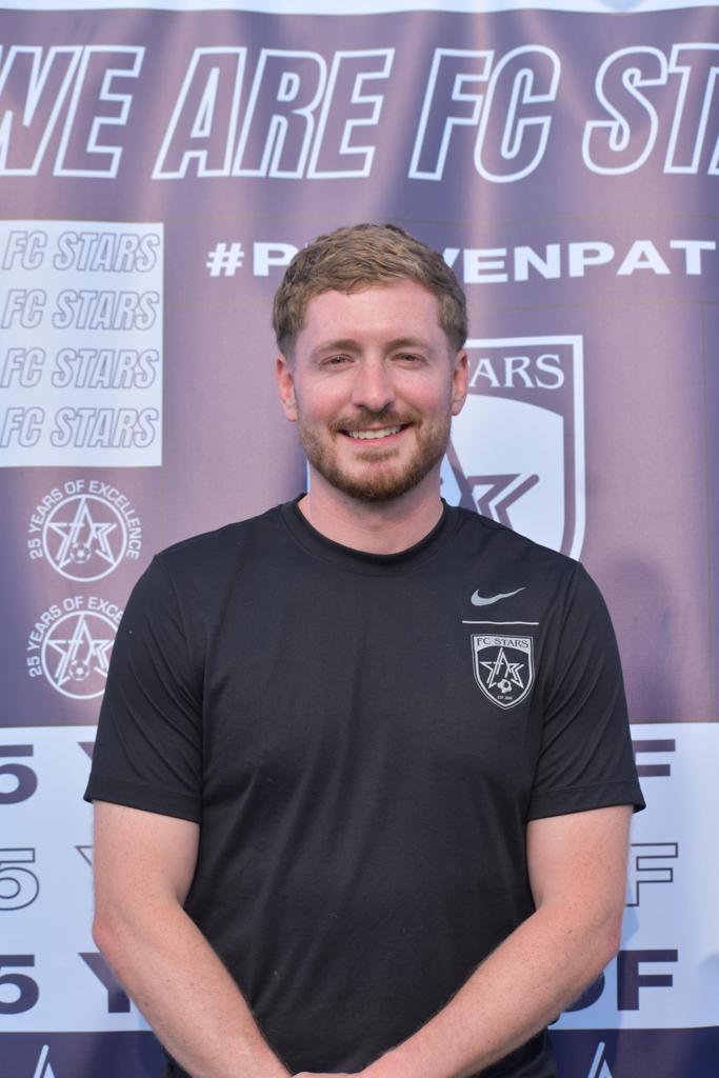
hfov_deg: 13.0
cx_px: 360
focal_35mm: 105
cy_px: 539
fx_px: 3144
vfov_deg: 19.5
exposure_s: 1/500
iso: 250
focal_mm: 70
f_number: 5.6
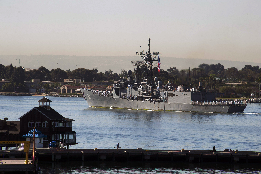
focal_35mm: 332
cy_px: 87
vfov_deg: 4.1
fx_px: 2405
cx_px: 130
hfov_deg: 6.2
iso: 800
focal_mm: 330
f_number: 14
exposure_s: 1/800
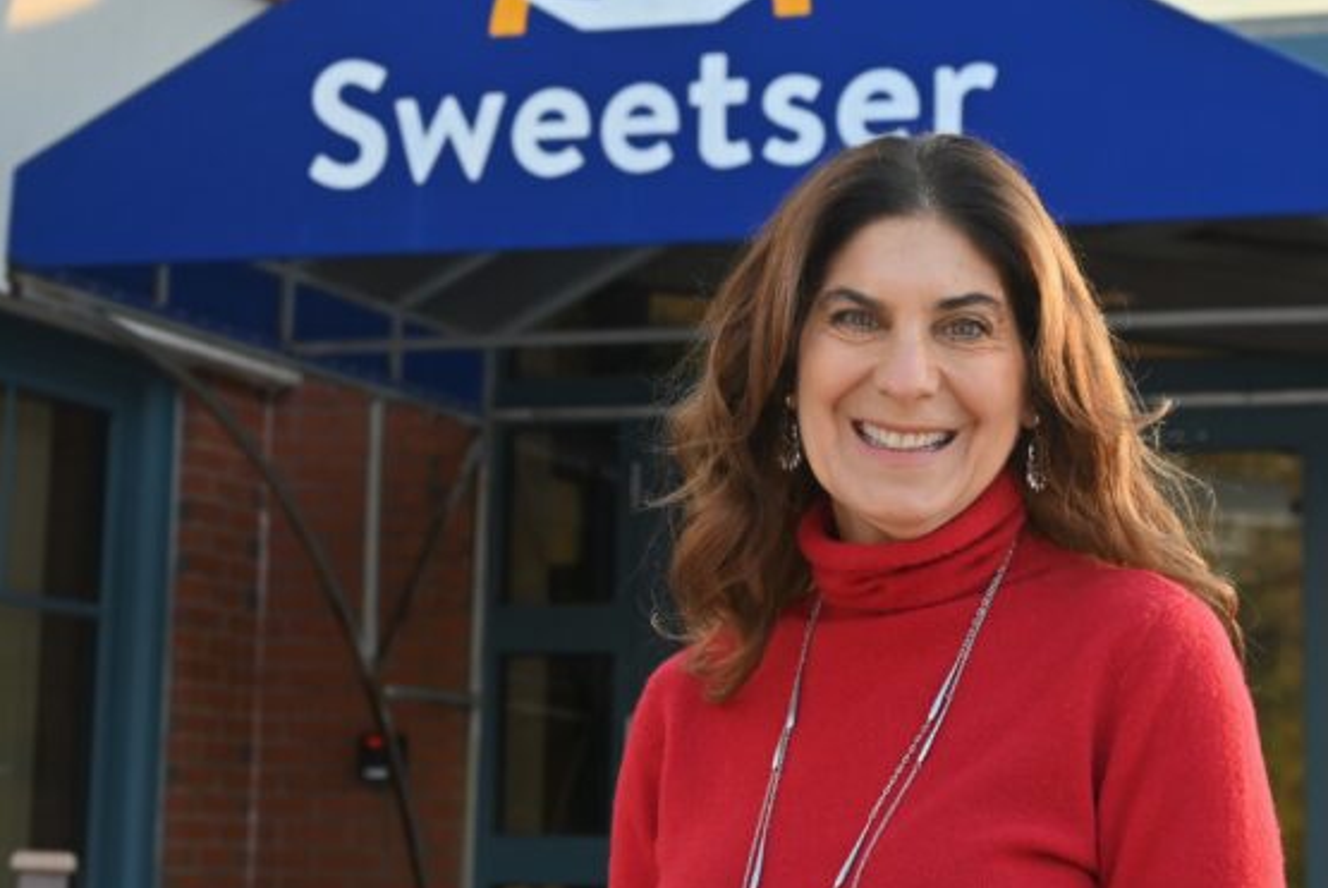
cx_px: 763
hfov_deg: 30.9
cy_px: 379
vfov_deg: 20.9
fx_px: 2400
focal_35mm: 65
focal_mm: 47
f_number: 5.3
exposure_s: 1/250
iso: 280
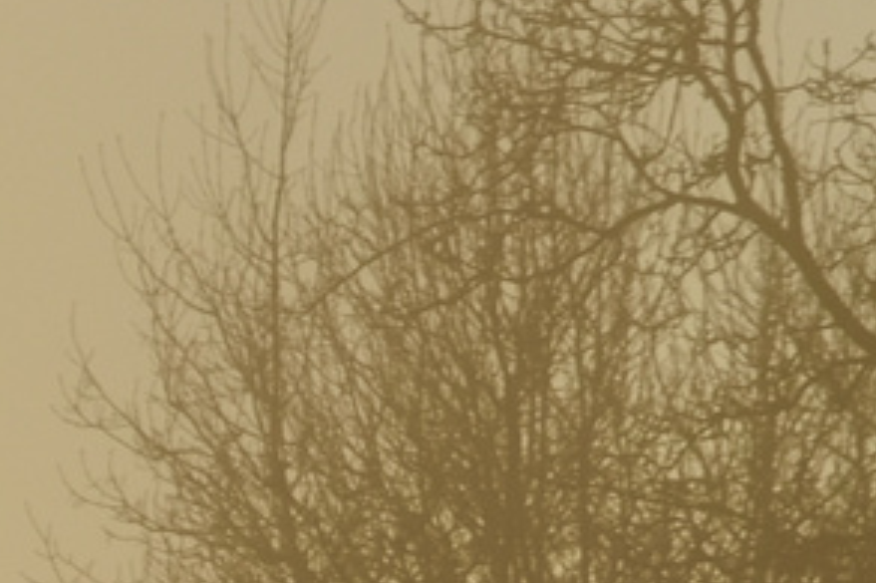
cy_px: 1091
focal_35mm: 664
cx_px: -1166
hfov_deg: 3.1
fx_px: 16148
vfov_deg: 2.1
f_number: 6.4
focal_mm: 80
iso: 160
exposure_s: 1/500
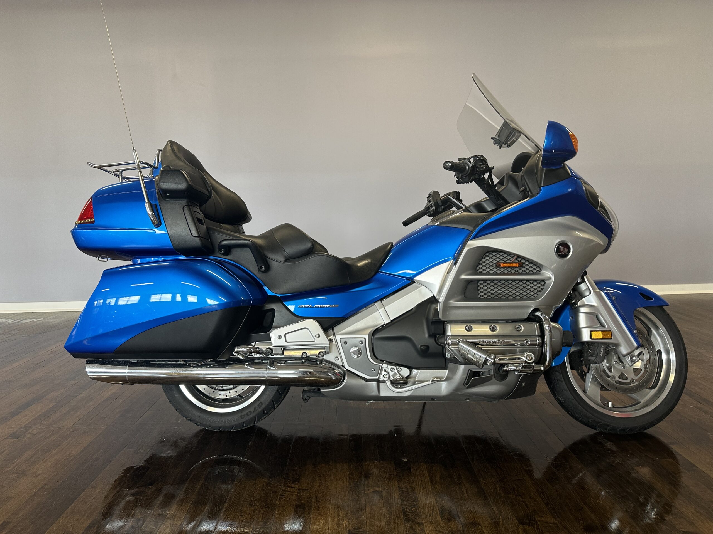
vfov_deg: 56.8
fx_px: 494
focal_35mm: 24
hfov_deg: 71.6
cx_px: 356
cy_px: 267
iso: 125
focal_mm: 6.86
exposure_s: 1/60
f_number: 1.78
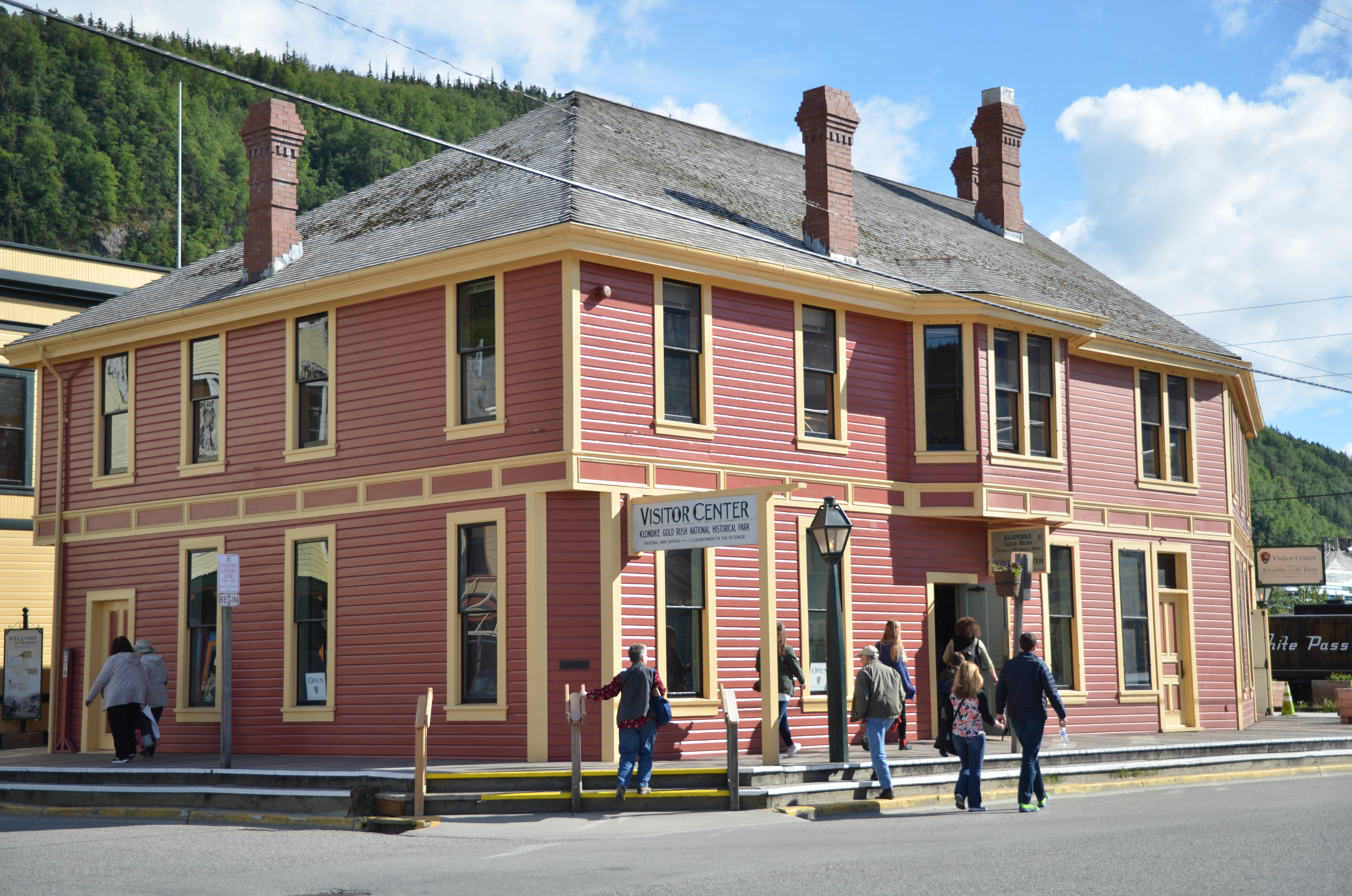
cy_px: 448
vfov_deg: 25.6
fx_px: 1968
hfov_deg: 37.9
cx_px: 676
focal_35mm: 52
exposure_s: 1/1000
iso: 100
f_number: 3.3
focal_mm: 35
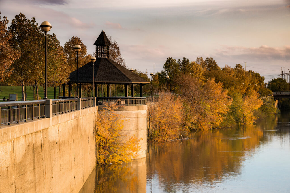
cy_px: 96
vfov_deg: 16.7
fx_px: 661
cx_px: 145
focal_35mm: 82
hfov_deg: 24.8
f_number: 11
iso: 280
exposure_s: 1/100
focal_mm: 82
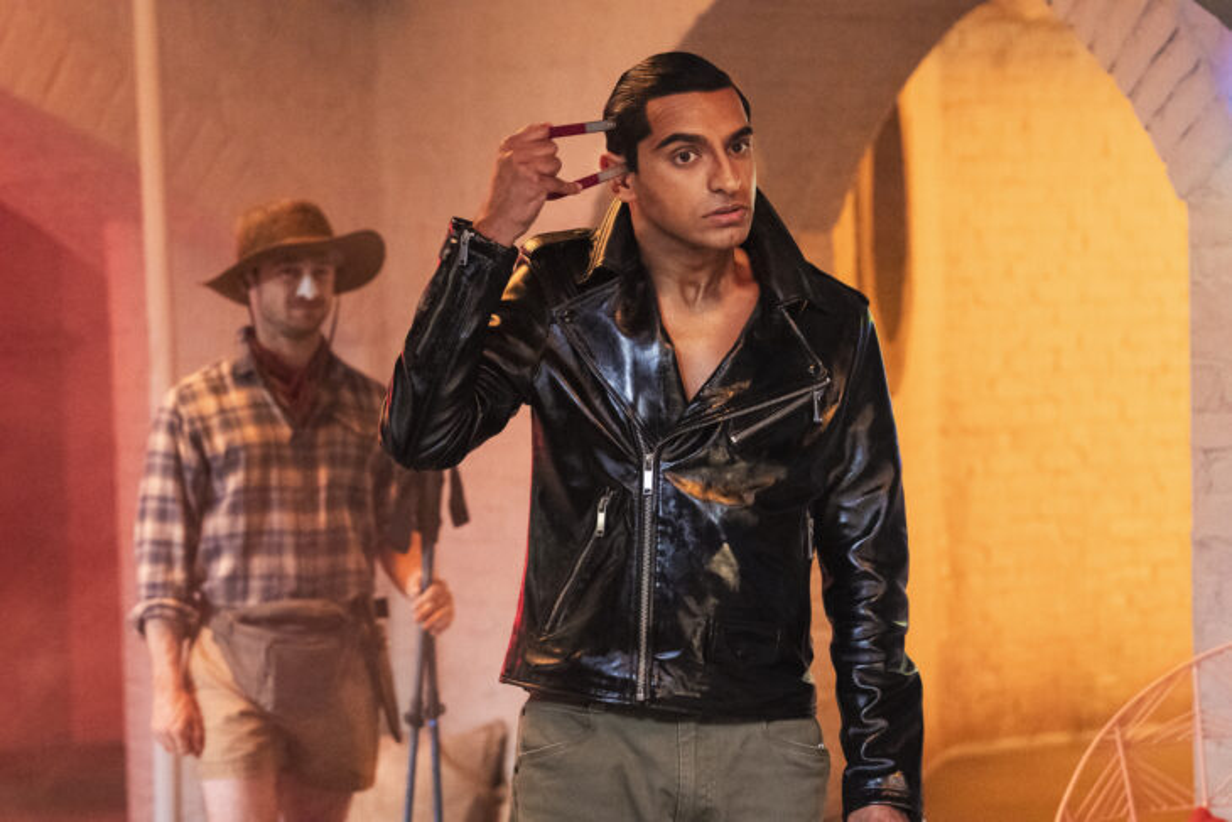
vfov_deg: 13.0
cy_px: 411
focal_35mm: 105
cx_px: 616
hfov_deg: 19.5
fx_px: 3594
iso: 8000
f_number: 3.2
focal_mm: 70
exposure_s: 1/160
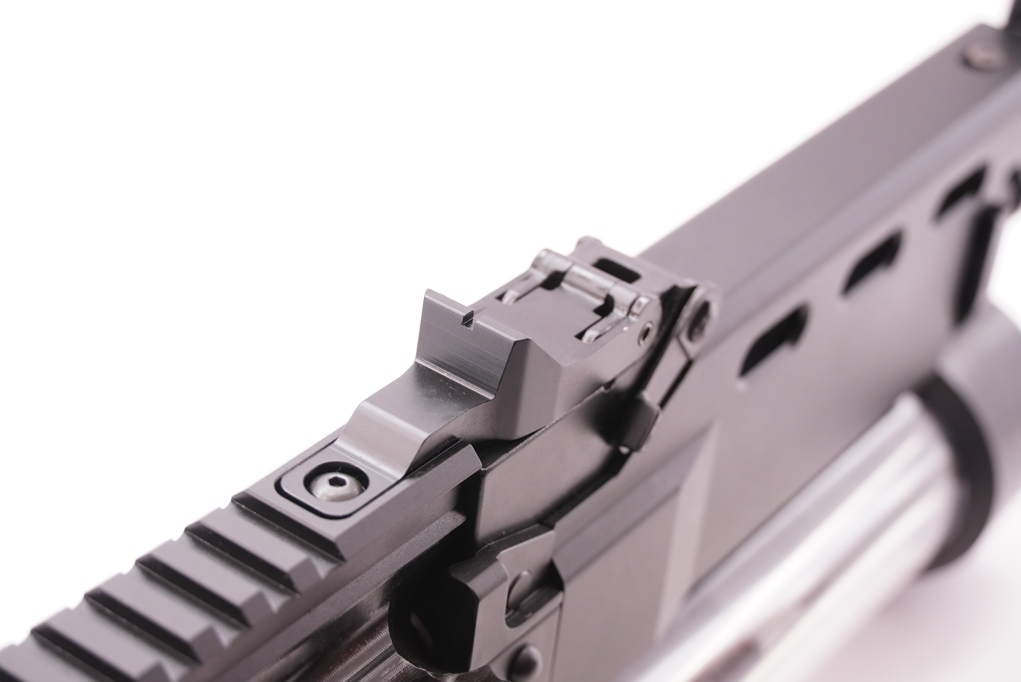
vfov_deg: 16.0
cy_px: 341
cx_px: 510
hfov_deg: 23.8
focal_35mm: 86
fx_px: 2426
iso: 1000
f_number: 5.6
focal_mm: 57
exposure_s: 1/125
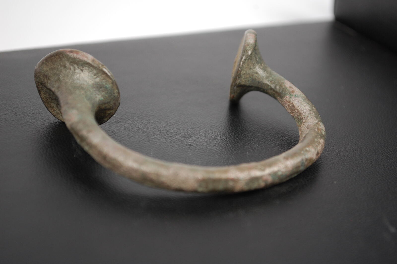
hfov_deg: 26.0
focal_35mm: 78
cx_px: 198
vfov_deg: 17.5
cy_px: 132
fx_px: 859
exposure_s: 1/125
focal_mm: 52
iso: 360
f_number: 5.6
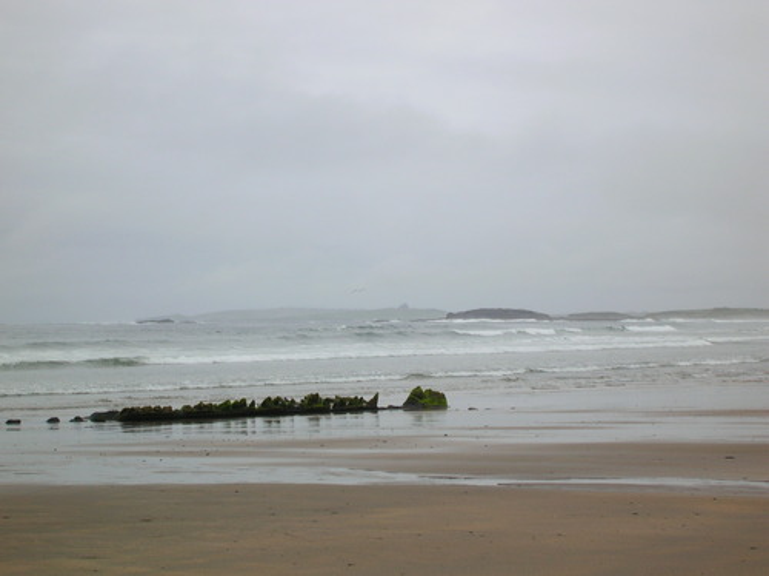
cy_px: 288
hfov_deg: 18.7
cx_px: 384
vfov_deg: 14.1
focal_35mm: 105
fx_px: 2330
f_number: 4.9
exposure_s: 1/340
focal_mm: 17.4
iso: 50
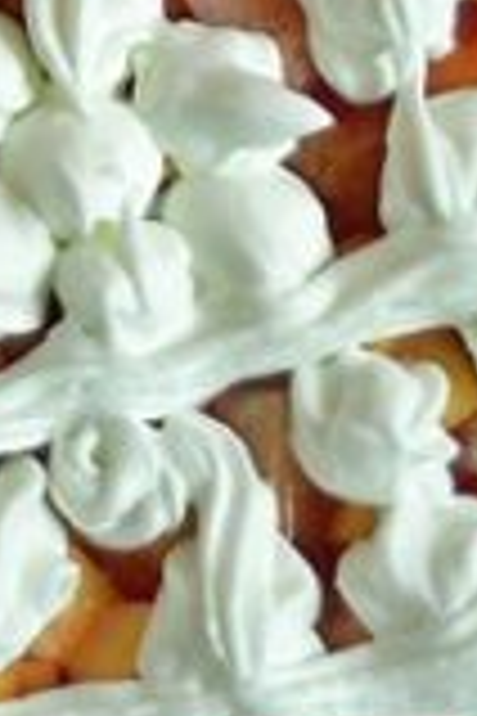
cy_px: -394
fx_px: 7751
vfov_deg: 5.2
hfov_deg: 3.5
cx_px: 27
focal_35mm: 390
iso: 720
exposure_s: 1/60
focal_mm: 50
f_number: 1.8
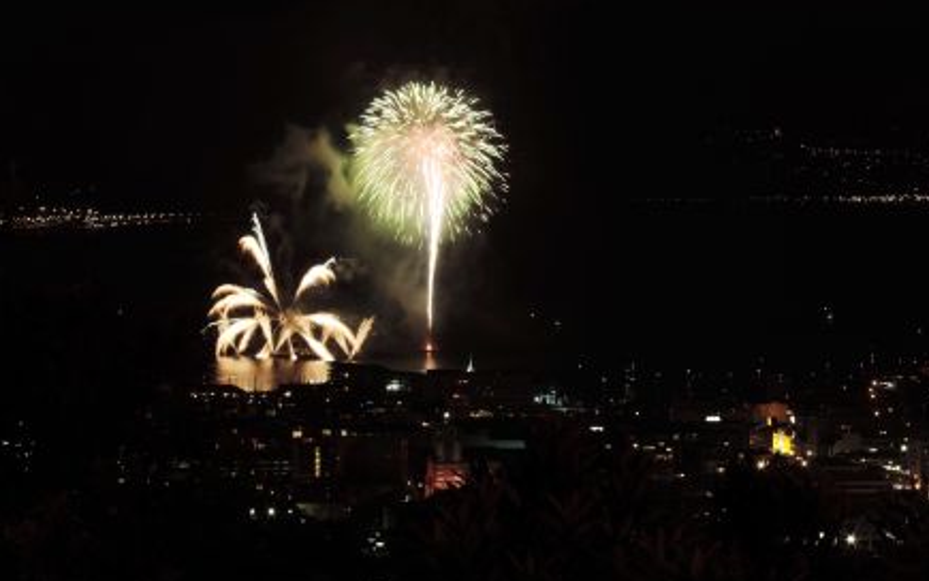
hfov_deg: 12.6
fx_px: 4203
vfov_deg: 7.9
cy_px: 295
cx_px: 468
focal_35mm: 166
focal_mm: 27.6
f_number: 7.8
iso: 80
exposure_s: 4
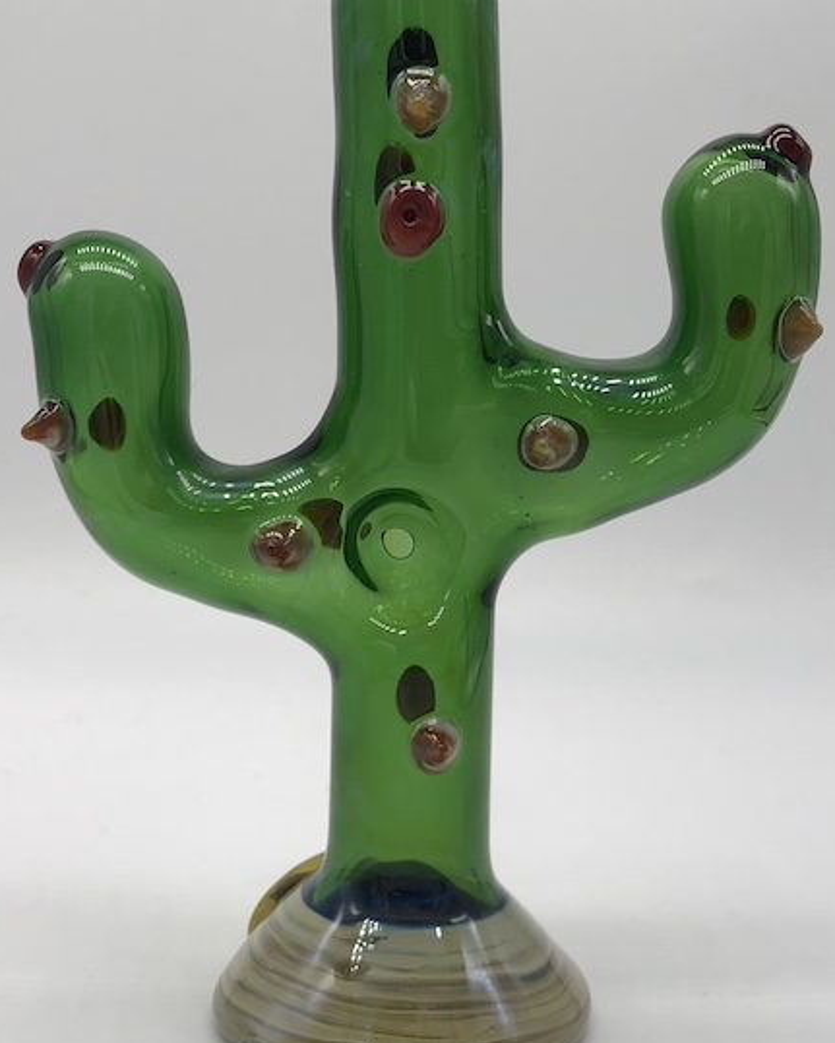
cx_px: 424
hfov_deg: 29.2
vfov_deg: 36.0
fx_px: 1605
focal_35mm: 52
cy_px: 496
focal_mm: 3.99
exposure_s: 1/123
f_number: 1.8
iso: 20
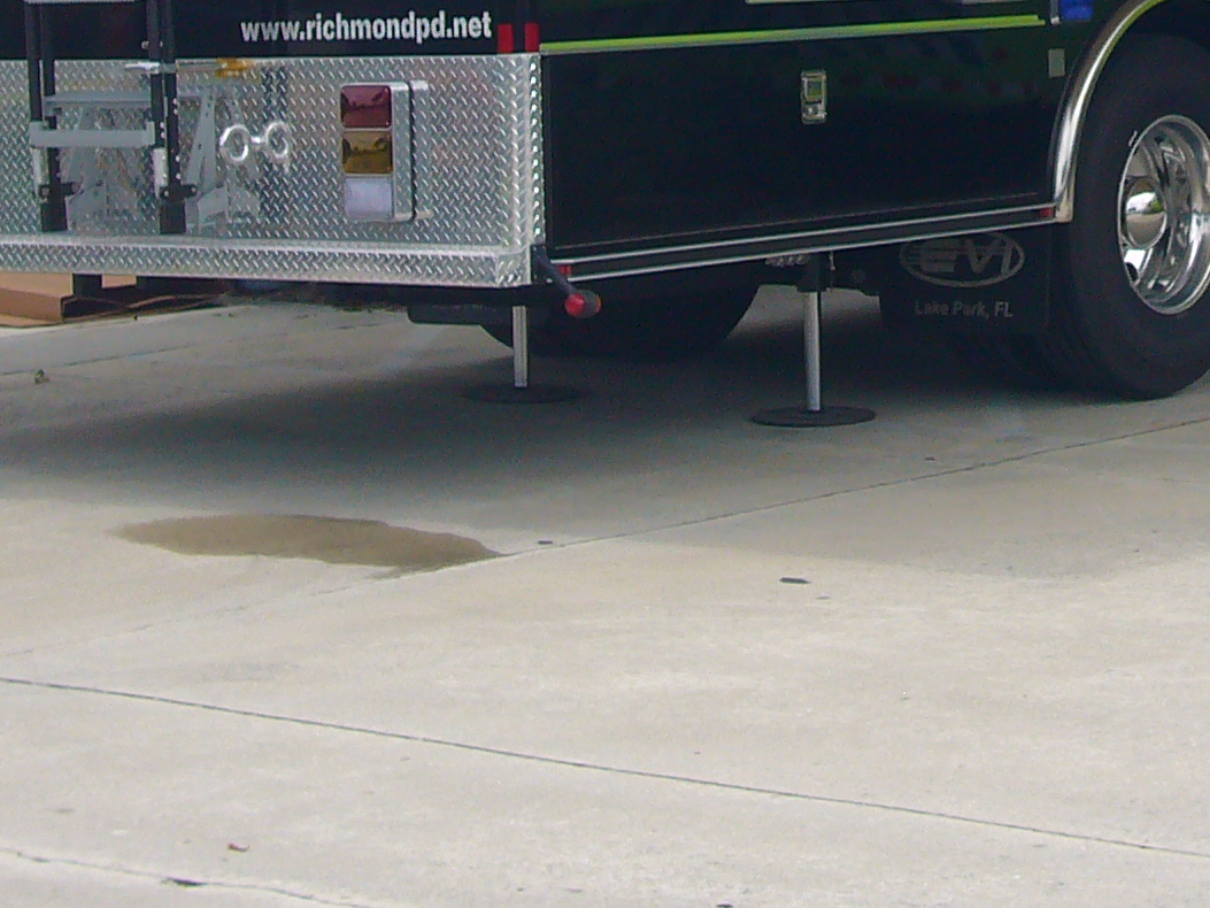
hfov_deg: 14.9
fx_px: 4580
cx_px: 992
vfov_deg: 11.1
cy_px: -214
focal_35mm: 131
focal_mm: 8.1
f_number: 7.1
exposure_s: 1/200
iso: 80
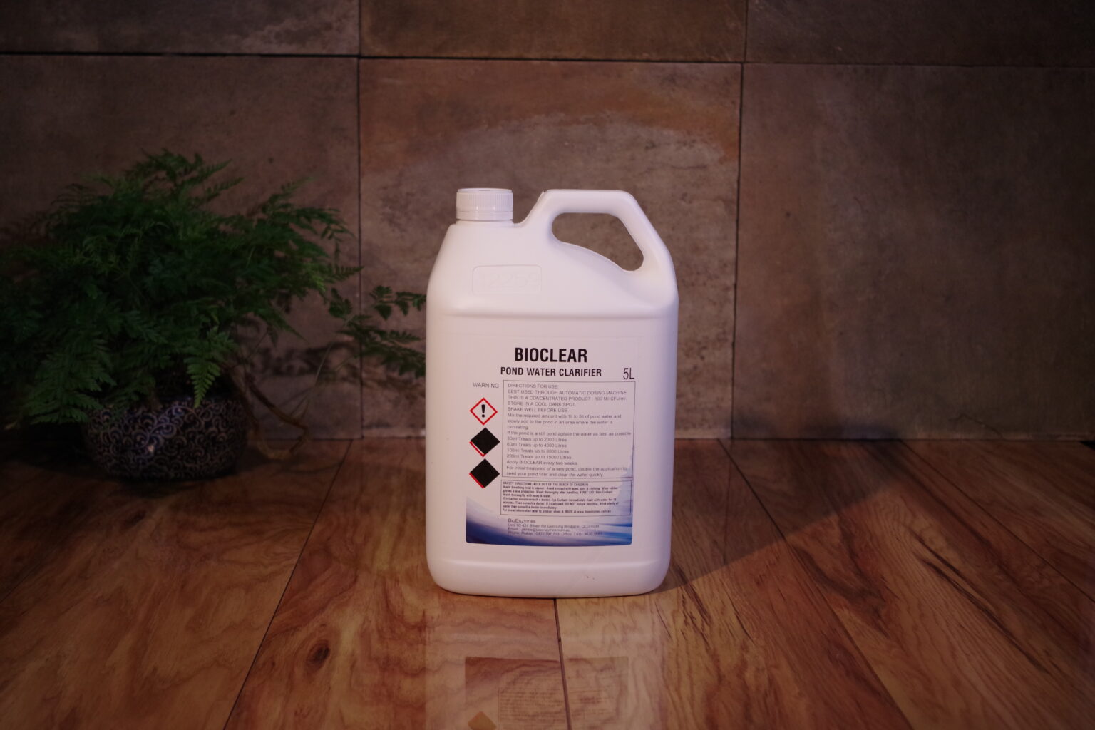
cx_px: 548
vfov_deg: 27.5
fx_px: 1490
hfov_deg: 40.3
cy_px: 365
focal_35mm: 49
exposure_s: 1/125
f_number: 4
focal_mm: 32.5
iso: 1600
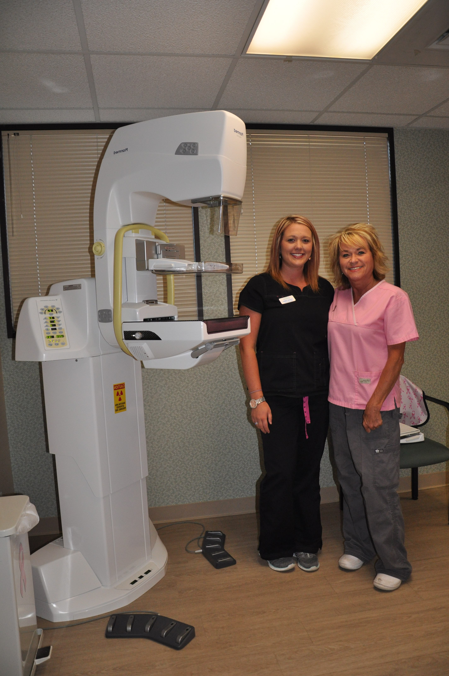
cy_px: 338
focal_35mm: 27
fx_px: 506
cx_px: 224
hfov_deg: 47.8
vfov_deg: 67.4
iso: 800
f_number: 3.5
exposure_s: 1/60
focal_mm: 18
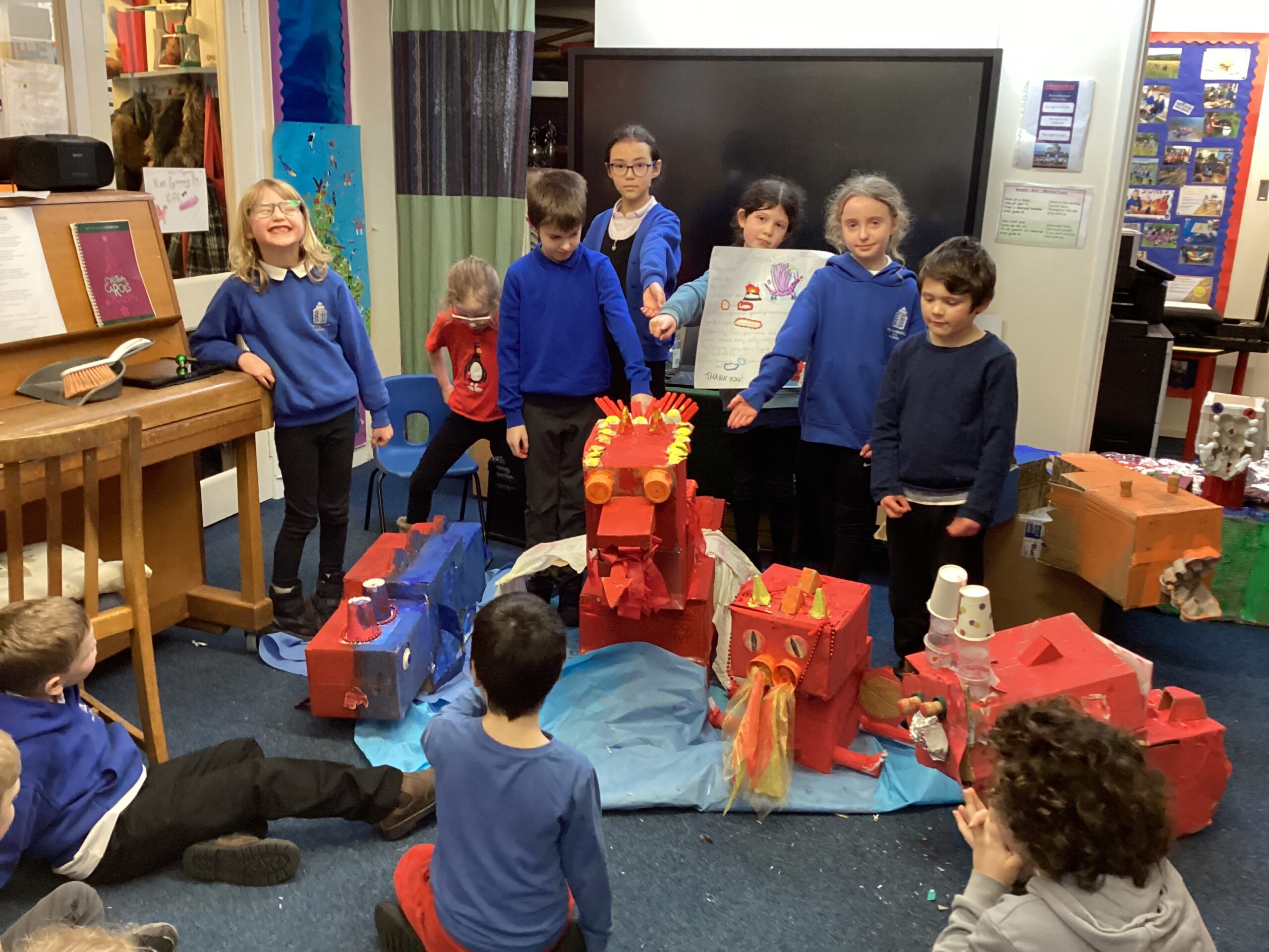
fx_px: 1136
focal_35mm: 31
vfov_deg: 45.4
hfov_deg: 58.4
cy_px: 476
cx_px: 634
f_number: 2.4
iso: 400
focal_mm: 3.3
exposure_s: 1/50
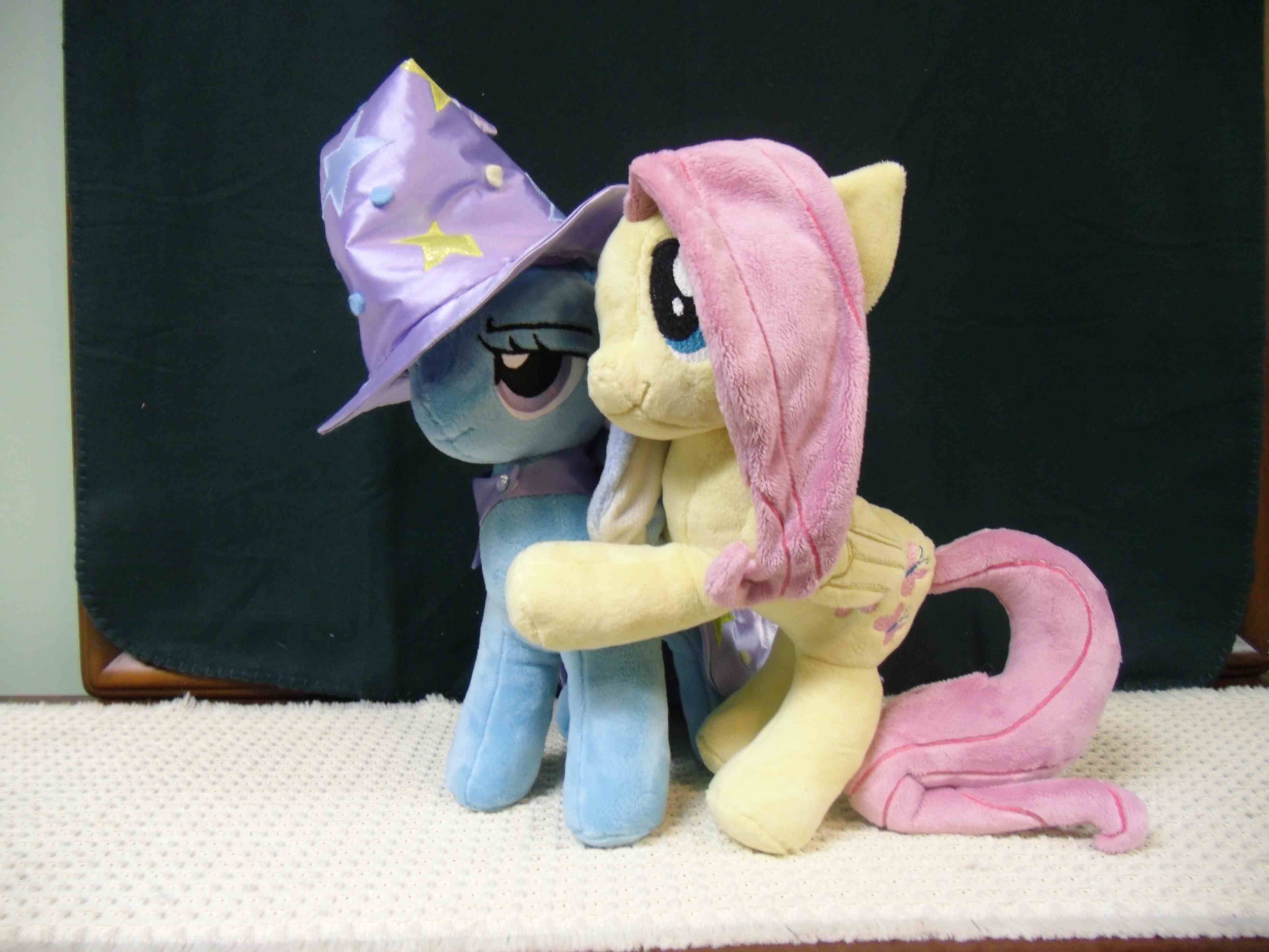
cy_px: 476
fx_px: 990
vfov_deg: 51.4
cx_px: 634
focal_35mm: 27
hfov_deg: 65.3
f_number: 3.2
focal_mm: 4.9
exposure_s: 1/6
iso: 200
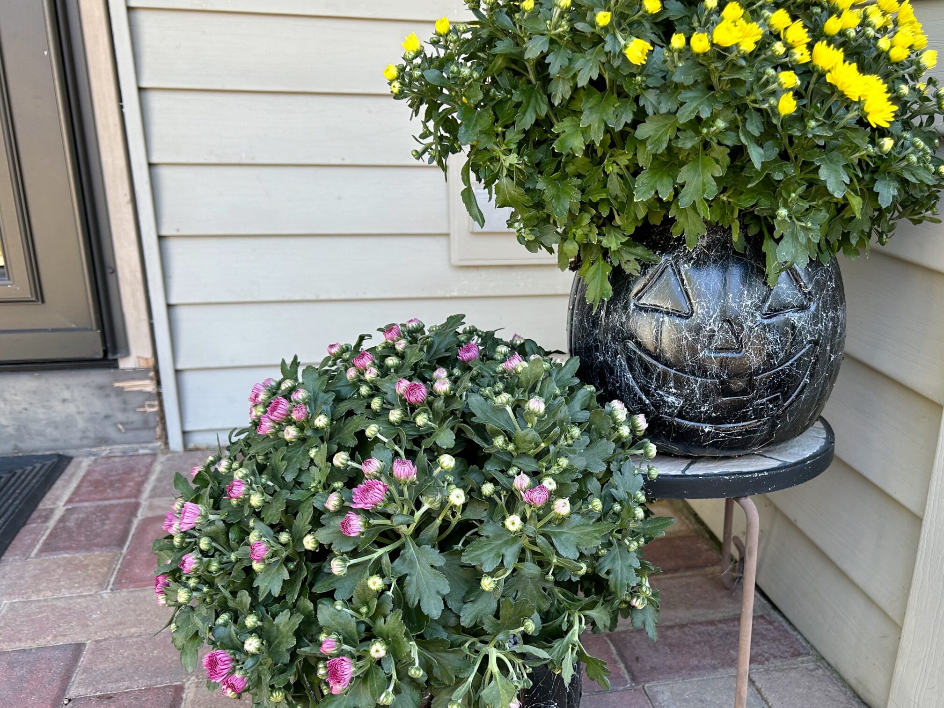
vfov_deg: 42.8
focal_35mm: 33
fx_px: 900
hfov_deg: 55.0
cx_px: 554
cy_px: 412
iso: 40
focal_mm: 5.7
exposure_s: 1/121
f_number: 1.5
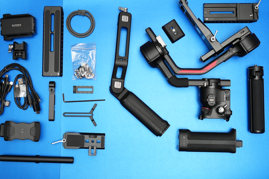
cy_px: 84
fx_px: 411
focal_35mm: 55
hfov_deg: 36.2
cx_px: 130
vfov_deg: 24.6
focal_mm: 50
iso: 2500
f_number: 5
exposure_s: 1/100
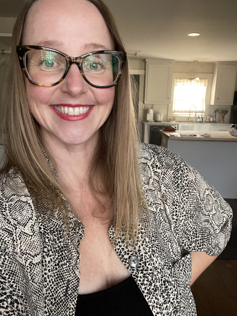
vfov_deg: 60.0
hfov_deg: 46.8
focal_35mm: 30
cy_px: 158
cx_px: 118
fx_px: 274
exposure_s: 1/34
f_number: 2.2
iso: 400
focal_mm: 2.71
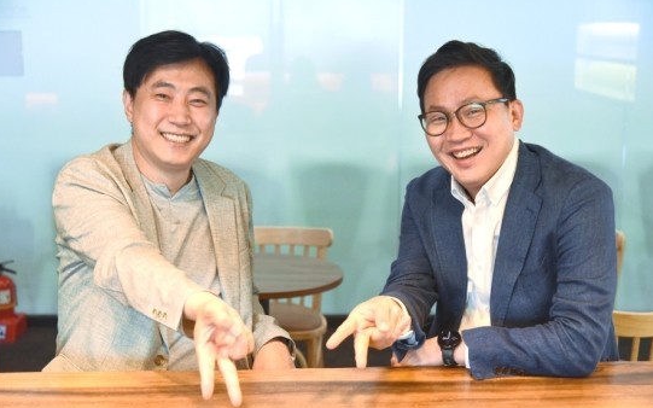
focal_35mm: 57
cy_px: 217
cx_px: 326
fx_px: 1014
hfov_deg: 35.7
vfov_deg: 22.7
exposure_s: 1/200
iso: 3200
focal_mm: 55
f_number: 4.5
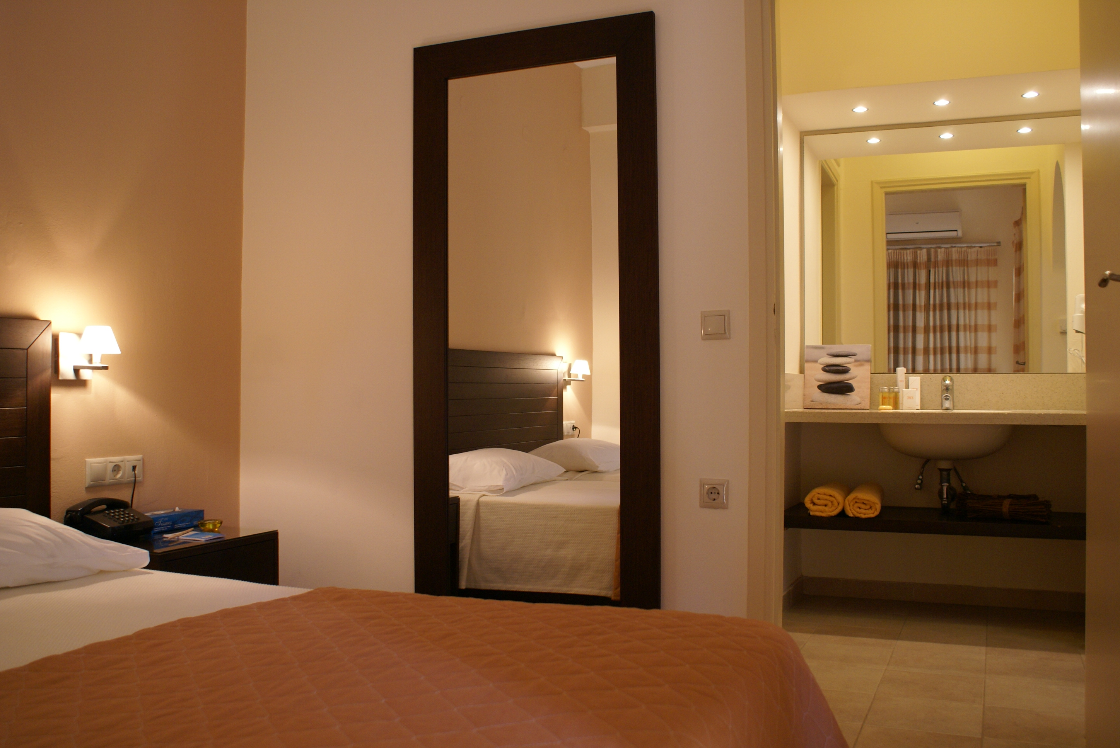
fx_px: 1027
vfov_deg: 40.0
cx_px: 560
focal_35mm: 33
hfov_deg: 57.2
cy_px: 374
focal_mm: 22
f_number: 4
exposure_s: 1/40
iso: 400
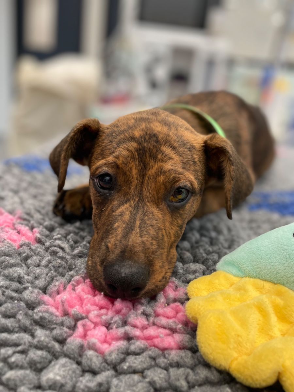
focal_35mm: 26
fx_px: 294
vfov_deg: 67.3
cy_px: 196
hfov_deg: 53.1
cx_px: 147
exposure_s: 1/50
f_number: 1.6
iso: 125
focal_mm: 4.2
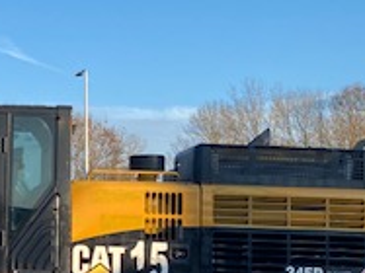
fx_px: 938
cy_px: 183
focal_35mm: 89
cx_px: -92
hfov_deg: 20.4
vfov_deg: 16.5
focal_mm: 4.25
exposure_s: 1/767
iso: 32
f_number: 1.8
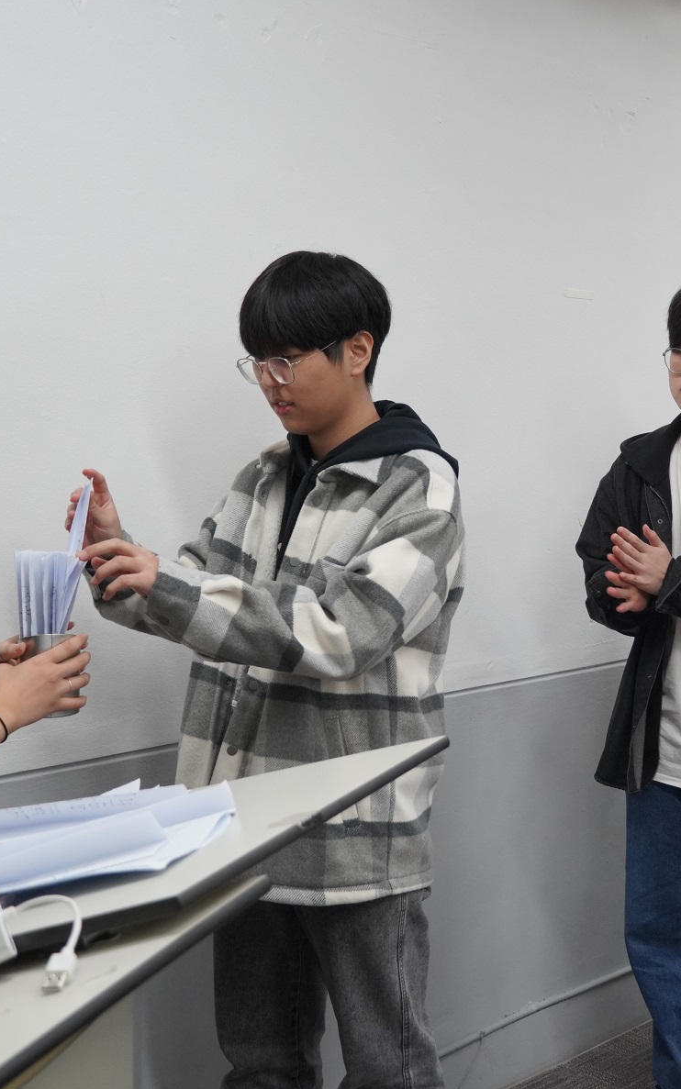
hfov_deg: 24.6
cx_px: 612
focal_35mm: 51
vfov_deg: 39.6
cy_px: 540
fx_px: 1514
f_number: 4
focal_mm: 22
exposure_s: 1/160
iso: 1000
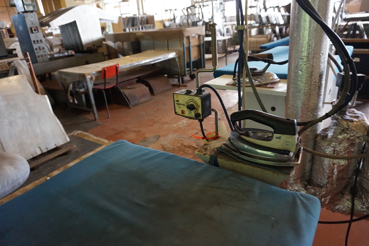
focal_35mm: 24
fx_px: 246
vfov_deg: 53.1
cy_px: 123
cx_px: 184
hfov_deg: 73.7
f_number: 3.5
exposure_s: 1/13
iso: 3200
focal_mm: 16
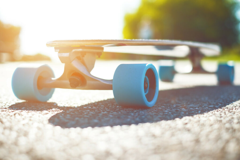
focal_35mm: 53
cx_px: 120
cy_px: 80
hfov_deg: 37.5
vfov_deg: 25.5
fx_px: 353
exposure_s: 1/4000
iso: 200
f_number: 2
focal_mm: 35
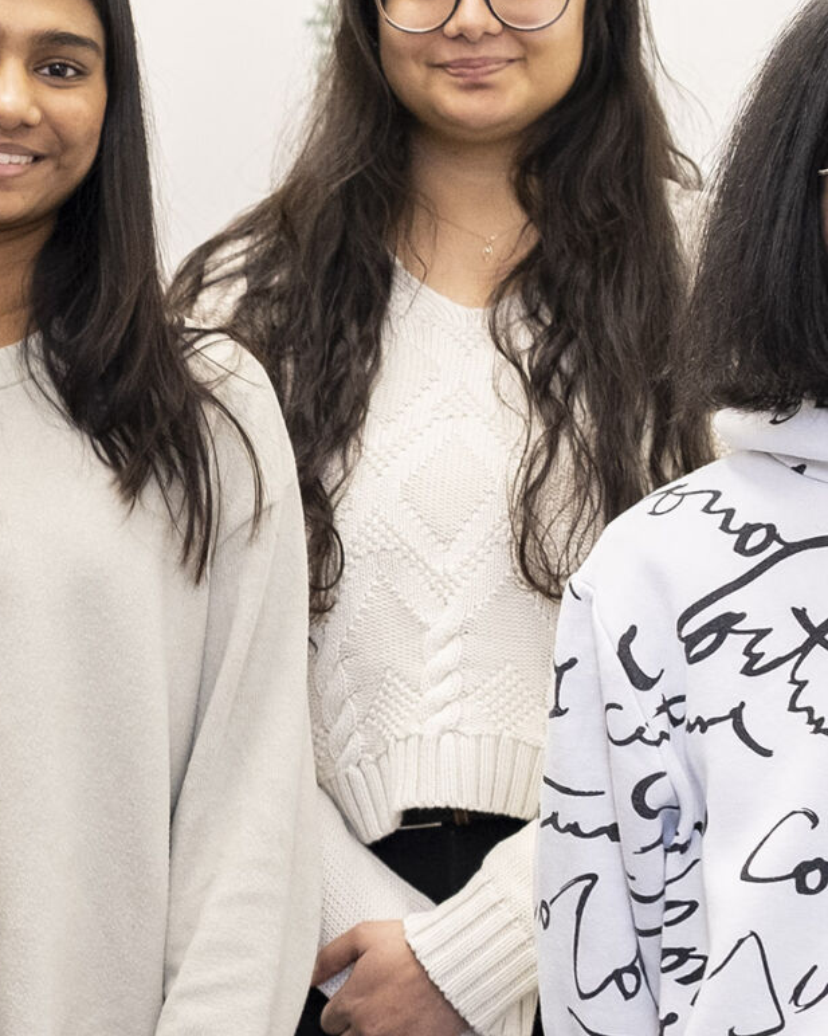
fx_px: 3341
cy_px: 603
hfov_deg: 13.7
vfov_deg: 17.6
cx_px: -213
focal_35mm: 109
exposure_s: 1/60
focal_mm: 23
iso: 800
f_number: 2.8
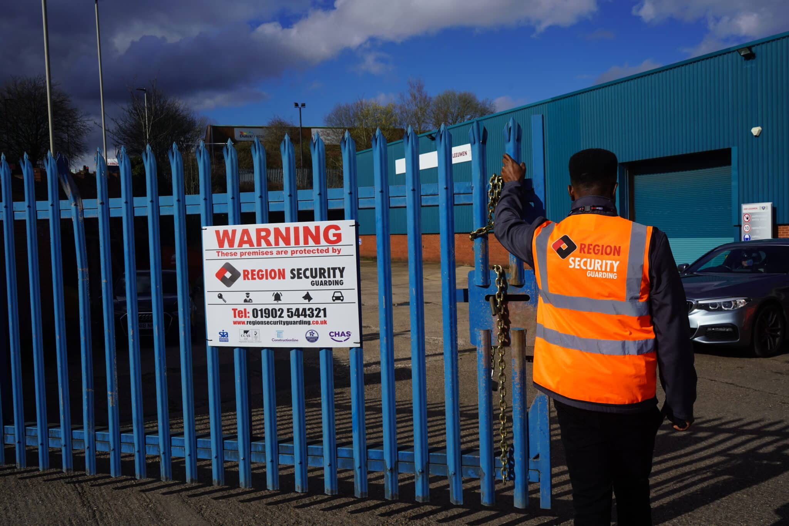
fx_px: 635
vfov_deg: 45.0
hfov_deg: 63.7
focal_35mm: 29
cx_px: 394
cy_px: 263
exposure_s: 1/400
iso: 100
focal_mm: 29
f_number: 10
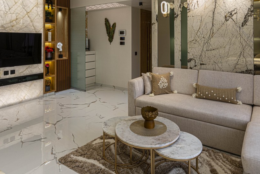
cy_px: 42
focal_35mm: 25
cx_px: 136
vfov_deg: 49.2
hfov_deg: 71.4
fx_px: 181
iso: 100
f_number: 7.1
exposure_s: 1/40
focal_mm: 16
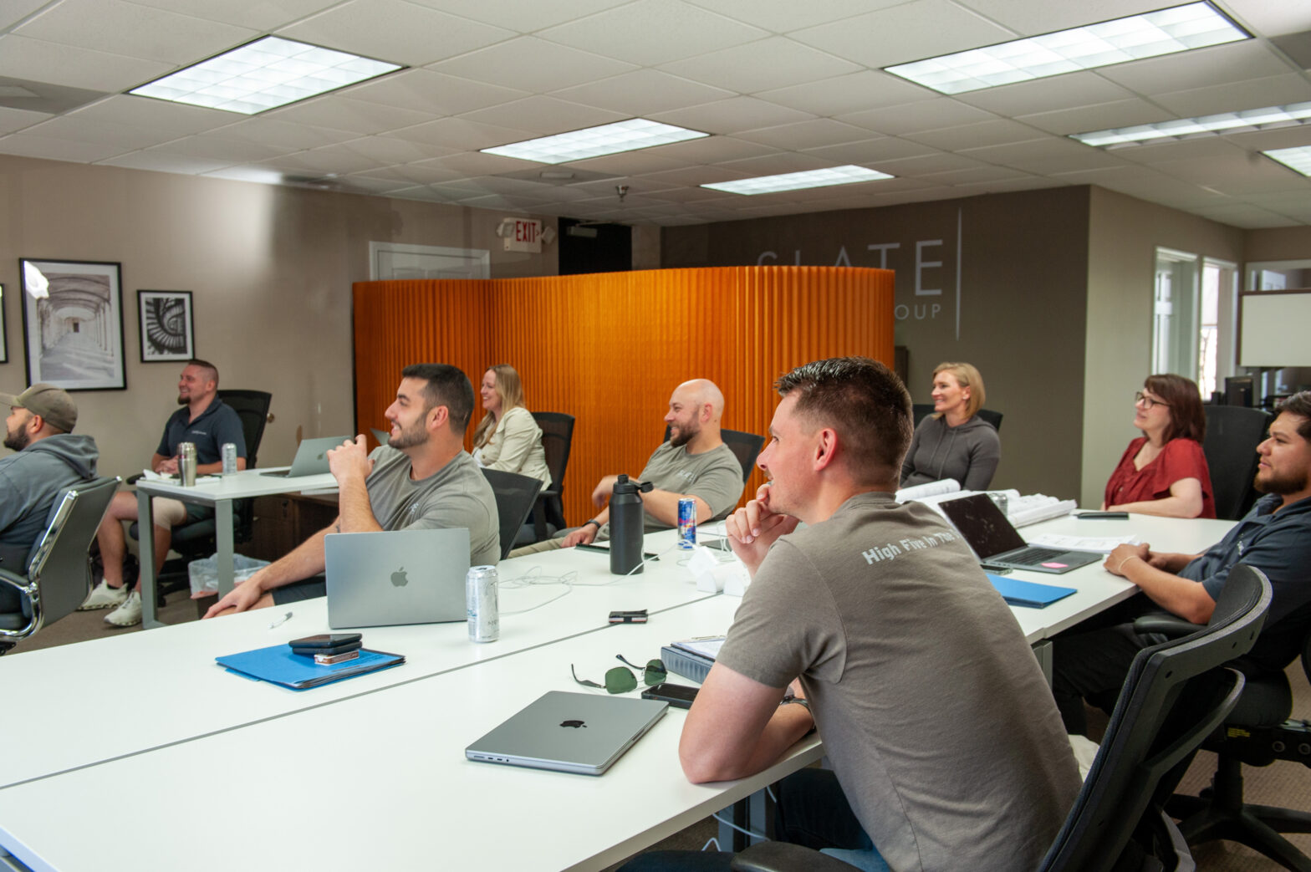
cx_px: 656
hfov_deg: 60.3
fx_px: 1128
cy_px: 436
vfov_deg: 42.3
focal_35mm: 31
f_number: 5.6
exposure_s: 1/50
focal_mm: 31
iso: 640
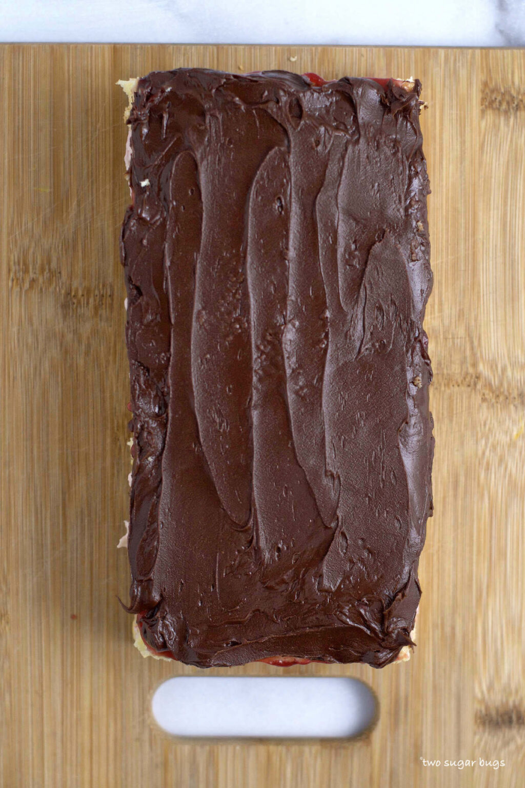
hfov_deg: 18.2
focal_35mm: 75
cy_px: 394
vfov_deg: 27.0
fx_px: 1640
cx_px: 262
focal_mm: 50
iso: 100
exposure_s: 1/10
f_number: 2.8
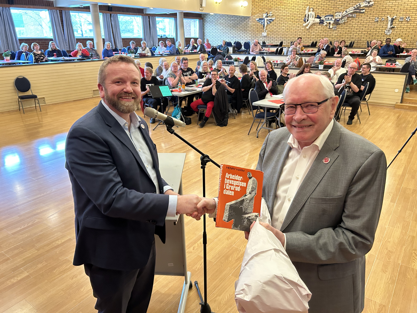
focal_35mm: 26
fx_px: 313
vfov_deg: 53.1
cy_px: 156
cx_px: 208
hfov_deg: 67.3
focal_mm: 5.7
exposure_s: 1/50
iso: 400
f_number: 1.5
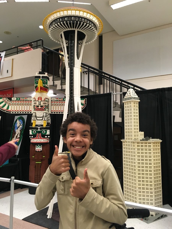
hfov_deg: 48.2
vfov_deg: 61.7
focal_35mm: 29
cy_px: 114
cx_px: 86
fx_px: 192
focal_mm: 4.15
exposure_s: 1/30
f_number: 2.2
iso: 125
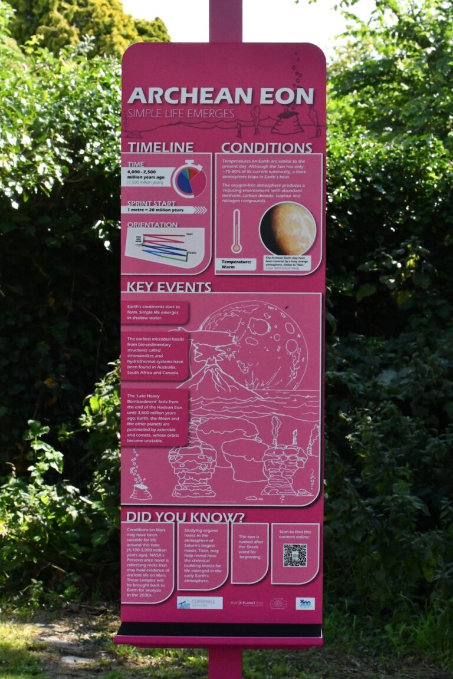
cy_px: 340
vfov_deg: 19.5
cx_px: 226
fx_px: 1982
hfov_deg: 13.0
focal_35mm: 105
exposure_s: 1/1250
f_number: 18
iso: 8000
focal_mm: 70
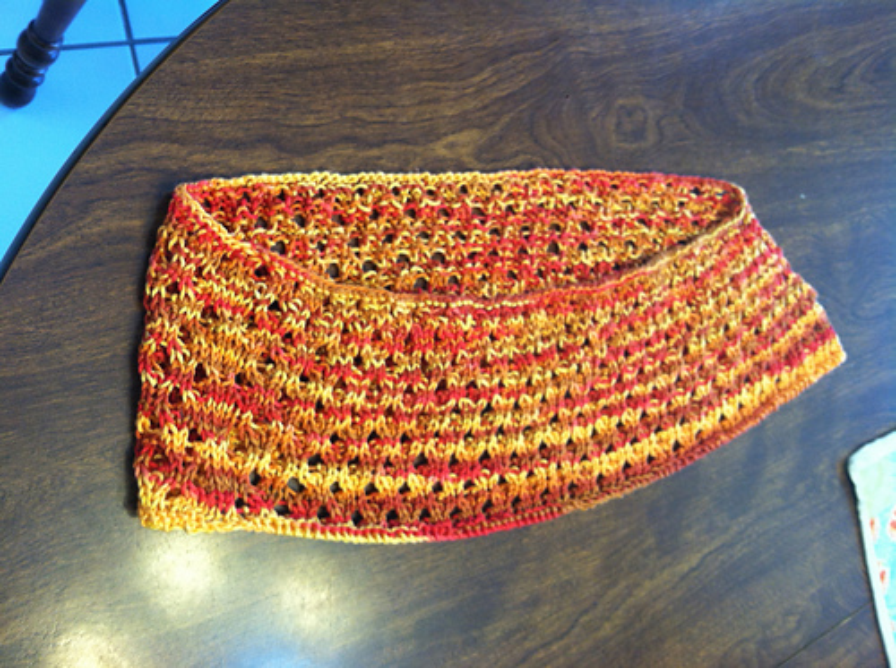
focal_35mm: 35
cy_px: 334
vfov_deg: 40.6
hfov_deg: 52.7
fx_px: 904
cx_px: 448
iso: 80
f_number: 2.8
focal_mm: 3.85
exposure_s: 1/24
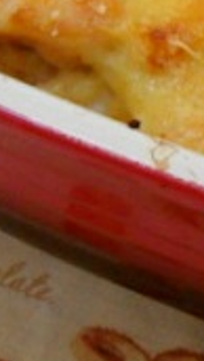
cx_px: 454
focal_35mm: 133
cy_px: 92
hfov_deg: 8.5
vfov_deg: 16.1
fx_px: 1276
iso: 200
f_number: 2.8
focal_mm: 6.2
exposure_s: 1/10
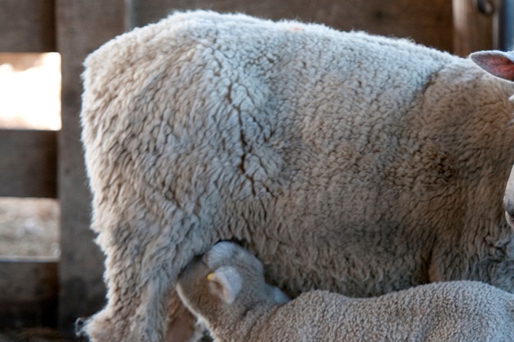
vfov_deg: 3.2
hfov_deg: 4.8
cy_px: 248
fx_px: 6107
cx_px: 487
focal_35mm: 428
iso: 200
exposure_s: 1/125
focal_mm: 140
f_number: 4
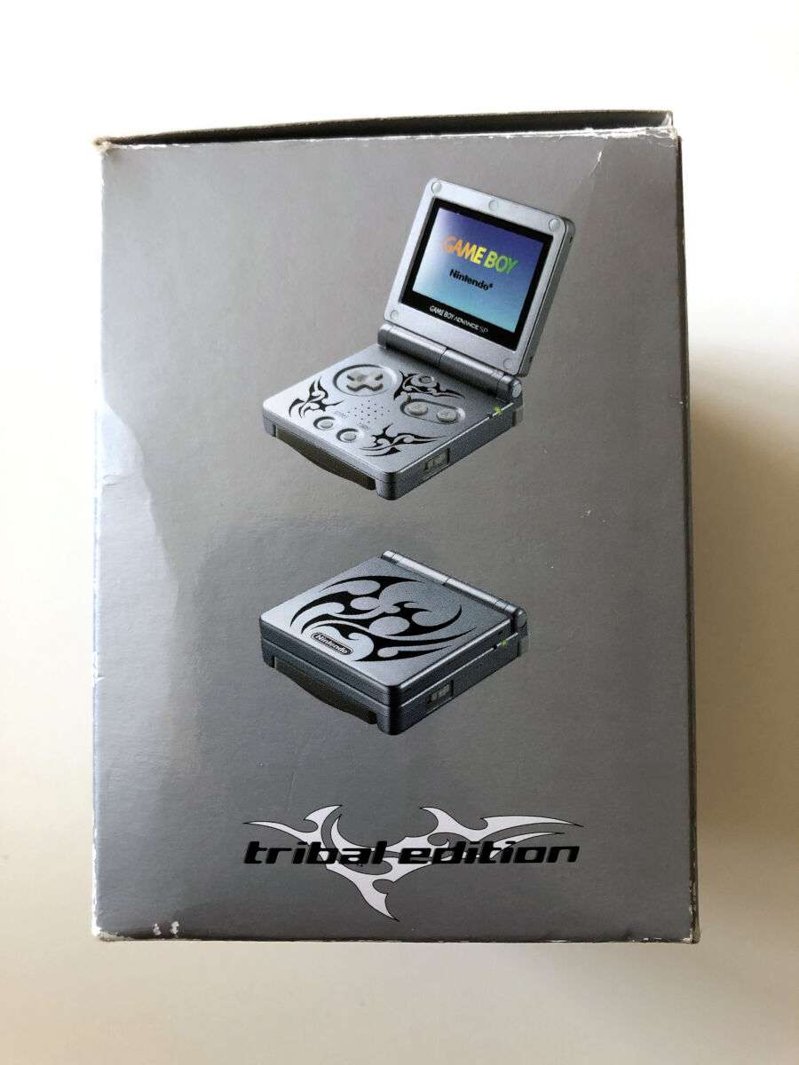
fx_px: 862
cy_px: 532
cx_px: 400
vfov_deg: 63.4
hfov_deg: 49.7
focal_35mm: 28
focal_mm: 3.99
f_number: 1.8
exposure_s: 1/30
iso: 40
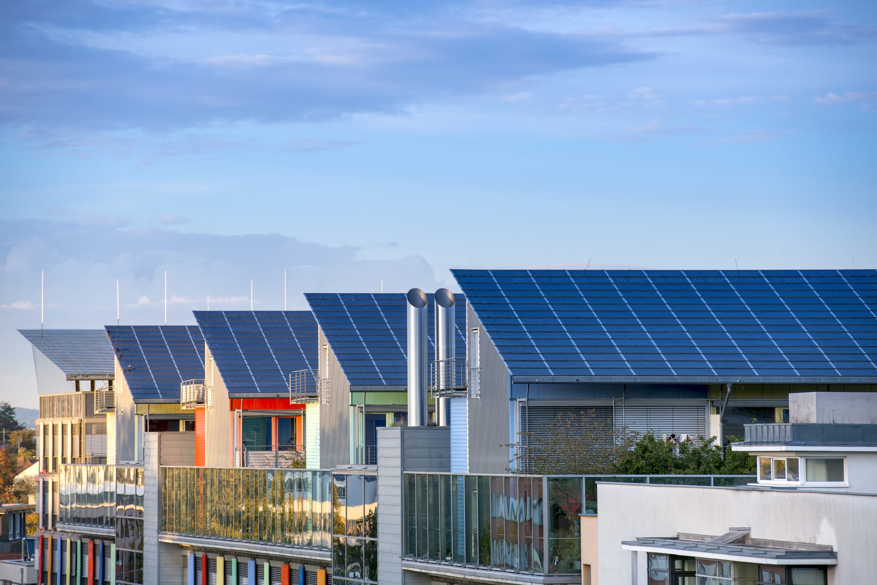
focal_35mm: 200
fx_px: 4874
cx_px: 438
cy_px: 292
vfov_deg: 6.9
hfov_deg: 10.3
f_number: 6.3
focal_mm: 200
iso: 100
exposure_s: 1/200
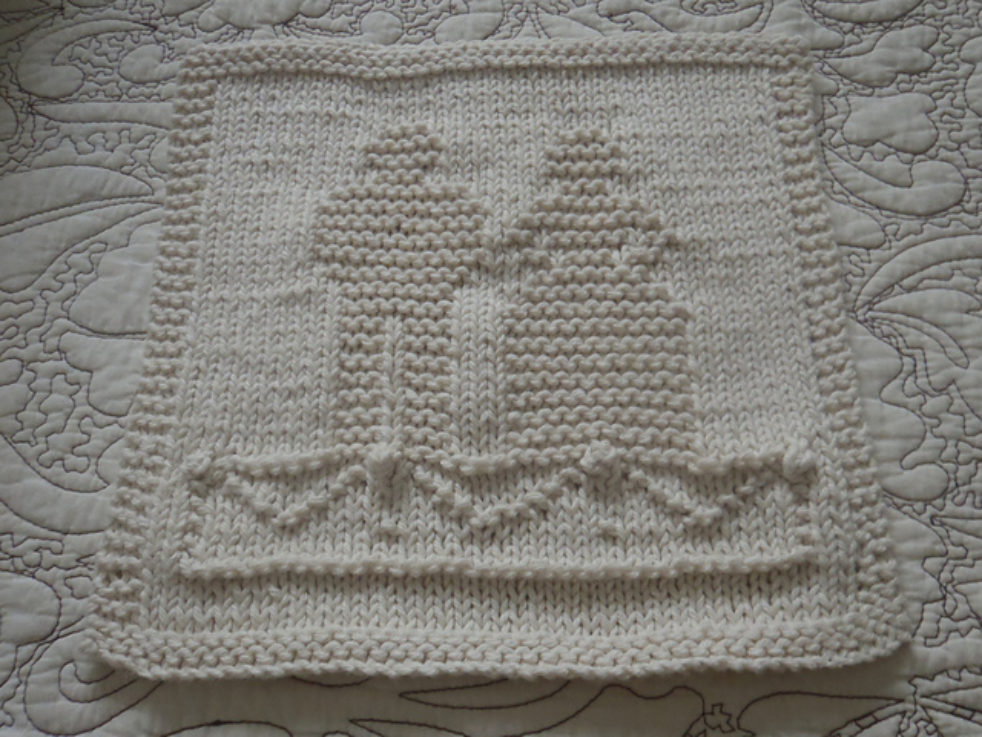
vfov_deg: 49.7
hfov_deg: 63.4
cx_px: 491
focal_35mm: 28
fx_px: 794
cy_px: 368
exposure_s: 1/25
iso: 200
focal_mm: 5
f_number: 3.5
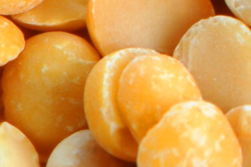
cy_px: -130
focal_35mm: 788
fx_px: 5484
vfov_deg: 1.7
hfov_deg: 2.6
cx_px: 611
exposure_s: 1/125
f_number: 16
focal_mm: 105
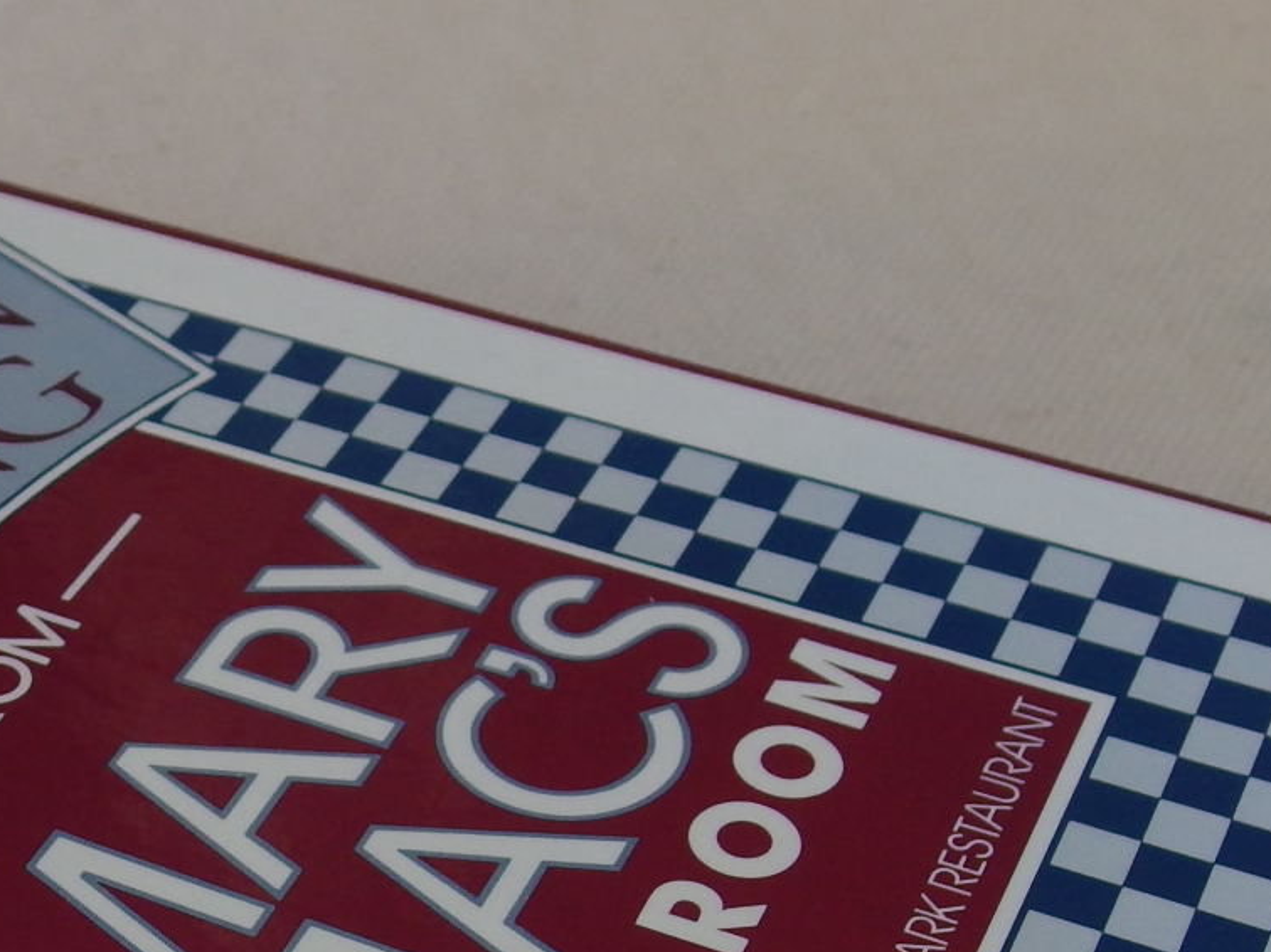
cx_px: 111
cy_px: 1076
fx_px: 2790
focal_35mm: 76
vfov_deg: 18.6
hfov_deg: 24.9
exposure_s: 1/45
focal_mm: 6
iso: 320
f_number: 2.8
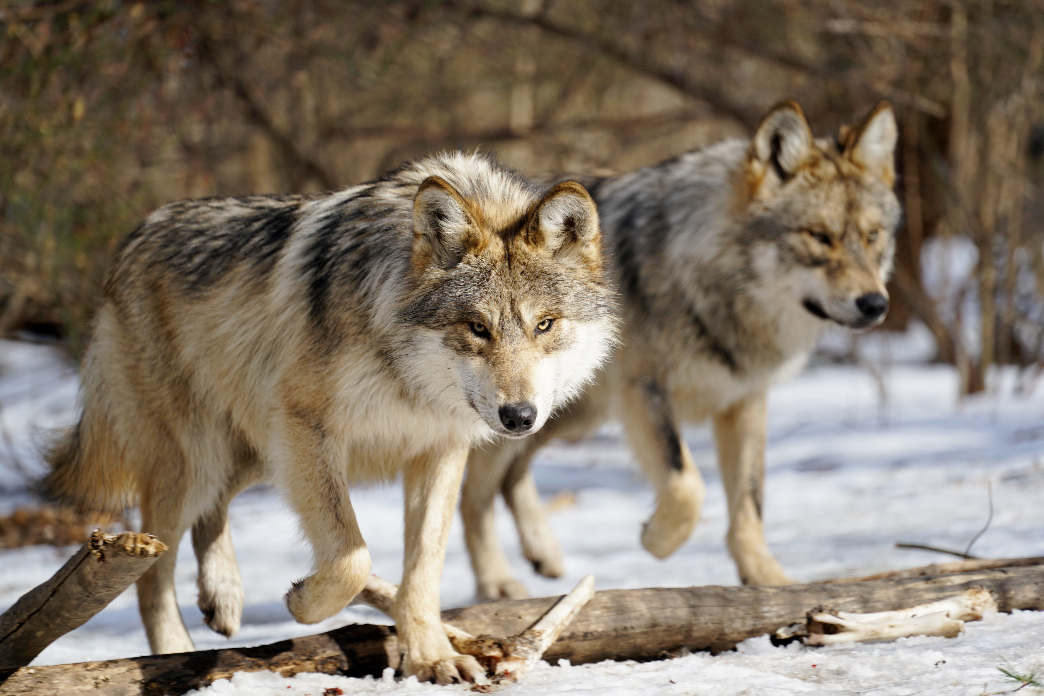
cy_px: 348
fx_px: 8353
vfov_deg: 4.8
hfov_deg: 7.2
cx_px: 522
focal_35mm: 288
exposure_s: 1/320
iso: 125
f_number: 5.6
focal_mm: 288
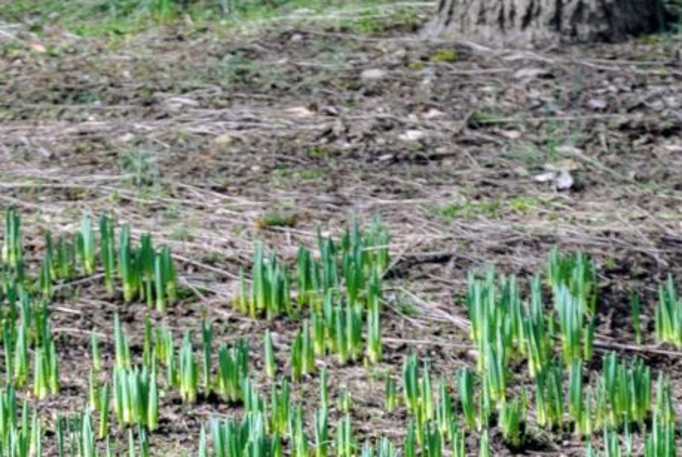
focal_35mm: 446
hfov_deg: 4.6
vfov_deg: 3.1
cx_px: -48
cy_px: 467
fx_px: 8466
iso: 100
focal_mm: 74.3
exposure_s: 1/125
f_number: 4.8
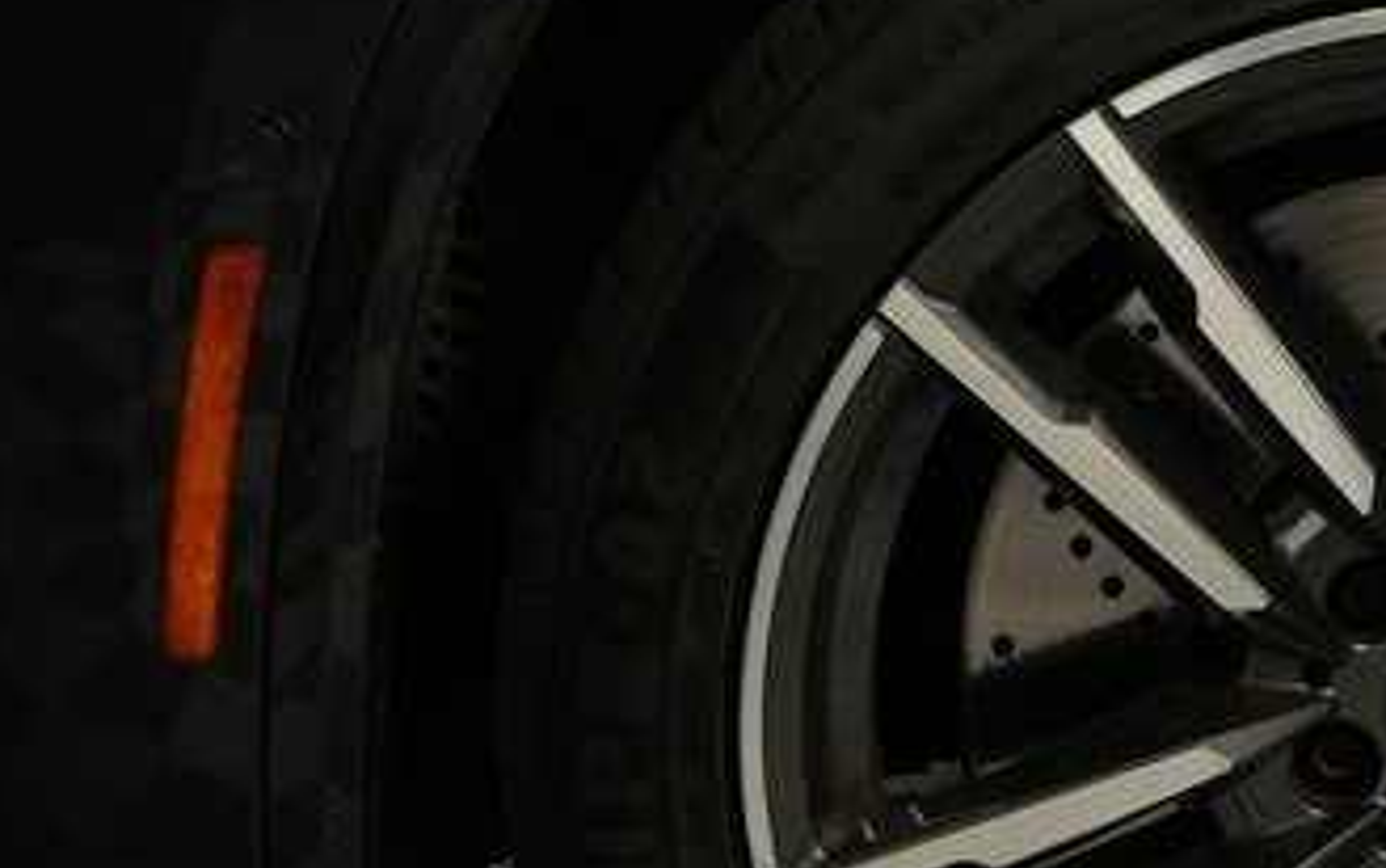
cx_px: 1361
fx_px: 4989
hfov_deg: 15.5
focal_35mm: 132
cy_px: 206
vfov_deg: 9.9
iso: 200
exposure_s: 1/200
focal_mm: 20
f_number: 4.1
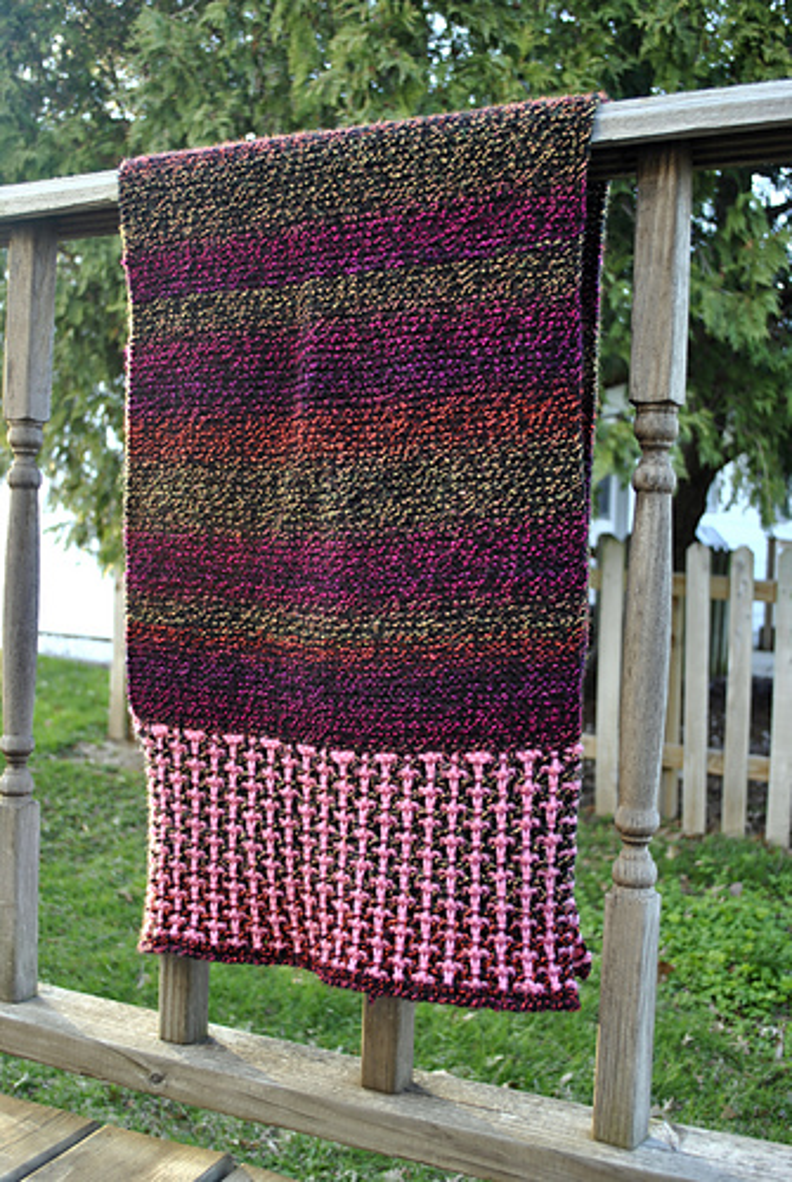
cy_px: 591
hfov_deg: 37.0
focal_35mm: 36
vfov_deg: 53.1
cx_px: 396
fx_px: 1184
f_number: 4
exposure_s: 1/30
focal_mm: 24
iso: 200
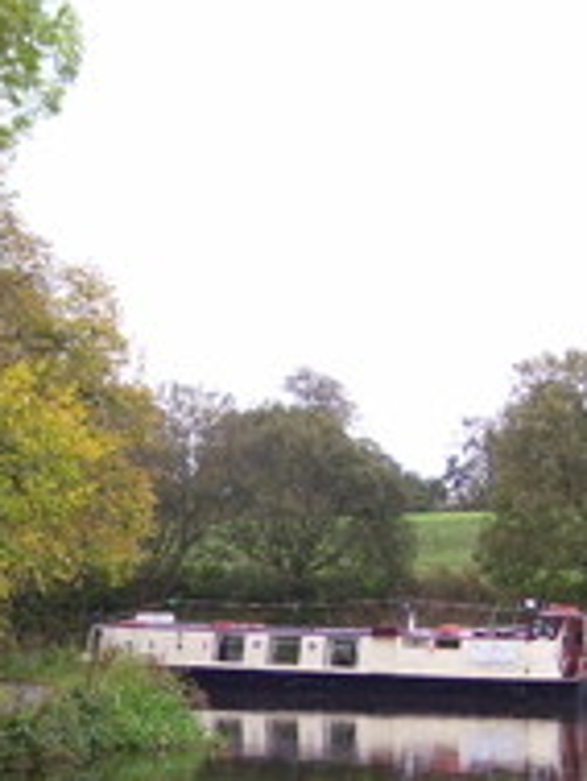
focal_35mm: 101
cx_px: 176
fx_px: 2281
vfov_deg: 19.4
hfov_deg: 14.6
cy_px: 529
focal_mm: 6
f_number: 2.7
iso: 80
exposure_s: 1/180
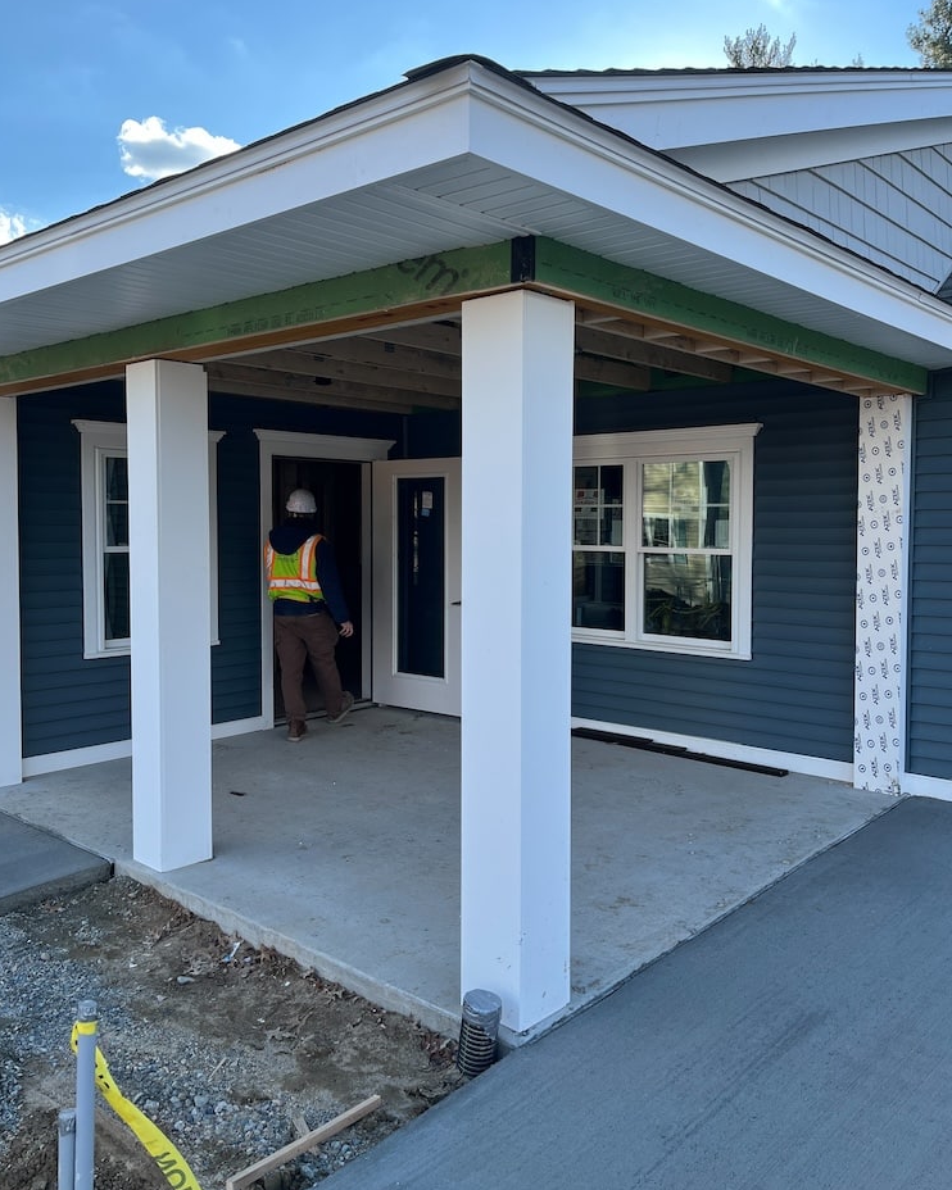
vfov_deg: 62.1
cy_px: 546
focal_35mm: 28
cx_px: 480
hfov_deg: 51.5
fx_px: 986
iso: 50
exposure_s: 1/710
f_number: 1.6
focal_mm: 5.1
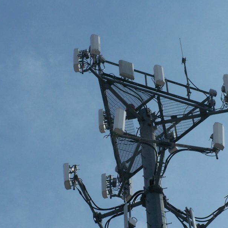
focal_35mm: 192
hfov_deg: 9.1
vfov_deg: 9.1
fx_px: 1431
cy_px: 133
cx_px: 136
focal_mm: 21.2
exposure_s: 1/500
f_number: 6.3
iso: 80
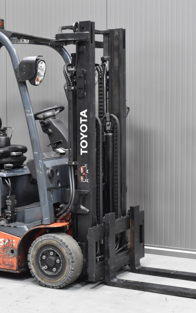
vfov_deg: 27.8
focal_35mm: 74
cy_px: 156
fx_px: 632
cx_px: 53
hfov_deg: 17.5
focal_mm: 32
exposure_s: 1/25
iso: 1600
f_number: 5.6
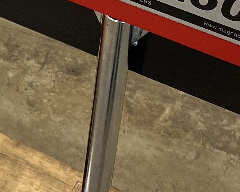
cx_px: -45
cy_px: -170
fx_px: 966
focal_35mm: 136
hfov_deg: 13.8
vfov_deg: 10.6
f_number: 1.8
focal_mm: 4.25
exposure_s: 1/50
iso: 100
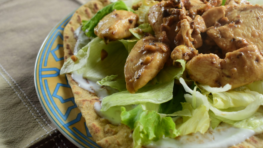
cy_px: 83
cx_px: 133
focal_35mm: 51
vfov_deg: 23.5
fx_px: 356
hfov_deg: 40.6
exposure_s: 1/25
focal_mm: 32
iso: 400
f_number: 5.6
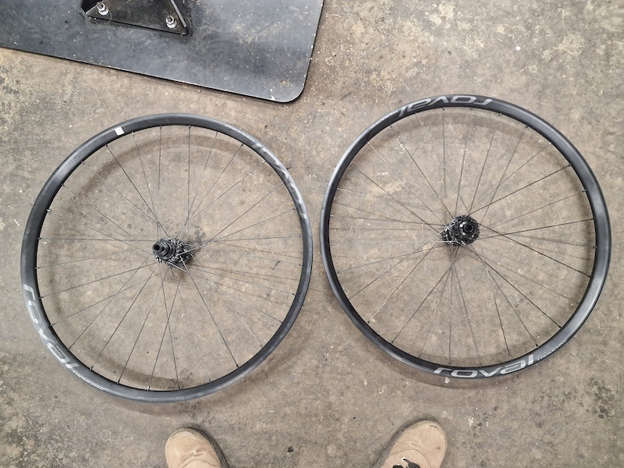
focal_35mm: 23
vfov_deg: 58.9
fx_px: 415
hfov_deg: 73.9
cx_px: 312
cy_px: 234
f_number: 1.8
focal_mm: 6.4
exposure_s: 1/100
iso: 640
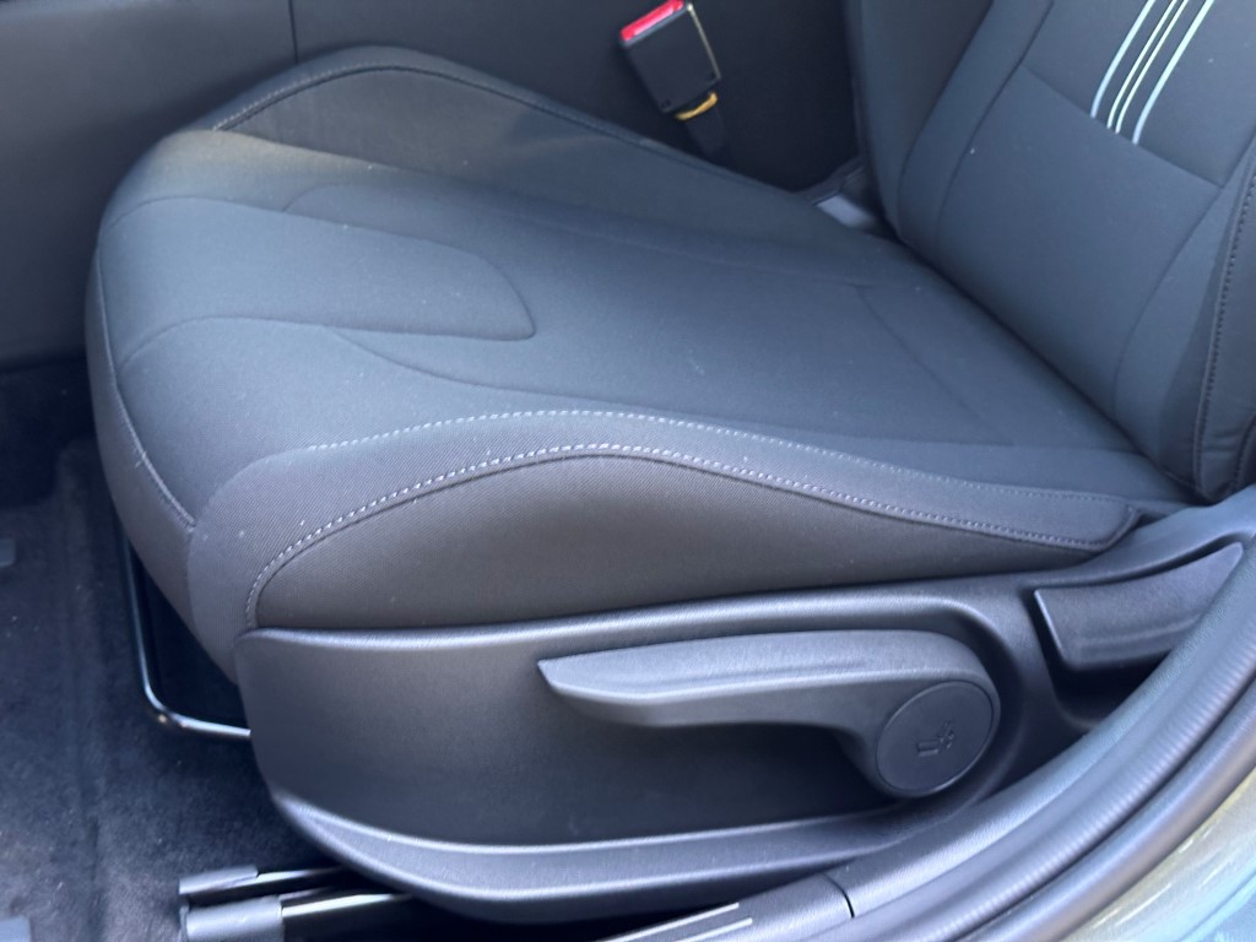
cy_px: 471
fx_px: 1742
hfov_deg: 39.7
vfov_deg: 30.3
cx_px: 628
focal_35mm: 48
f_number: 1.78
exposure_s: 1/60
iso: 250
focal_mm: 6.86
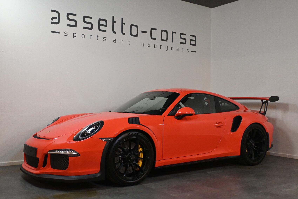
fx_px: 310
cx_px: 149
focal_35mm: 38
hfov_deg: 51.3
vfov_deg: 35.5
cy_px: 100
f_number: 4.2
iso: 3200
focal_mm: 25
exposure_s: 1/125
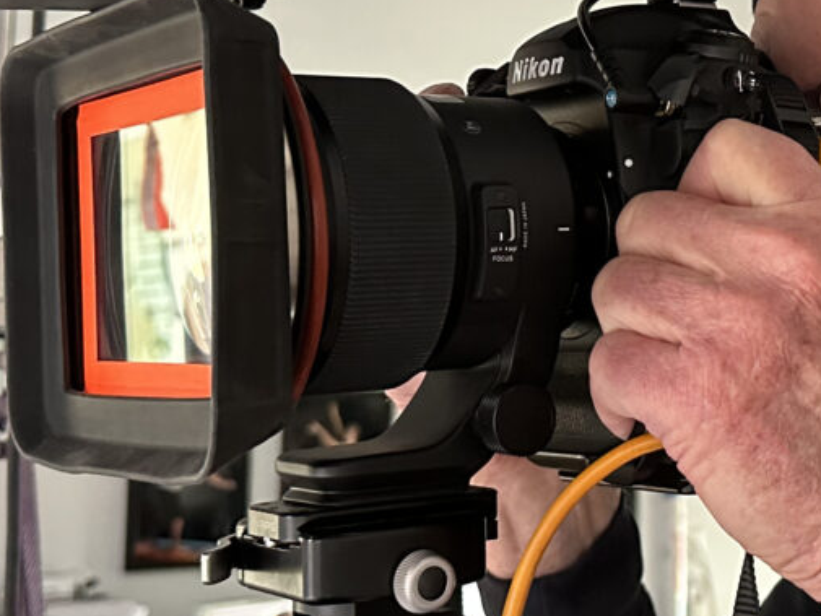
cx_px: 712
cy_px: 211
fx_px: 1732
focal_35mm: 73
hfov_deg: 26.0
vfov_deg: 20.1
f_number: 1.78
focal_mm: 6.86
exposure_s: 1/60
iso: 800
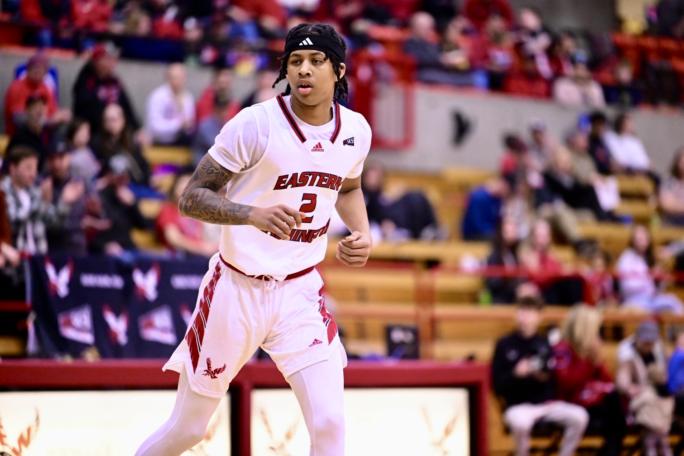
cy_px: 228
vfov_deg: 6.8
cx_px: 342
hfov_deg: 10.2
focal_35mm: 201
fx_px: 3819
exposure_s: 1/1250
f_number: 2.8
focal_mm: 200
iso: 8000
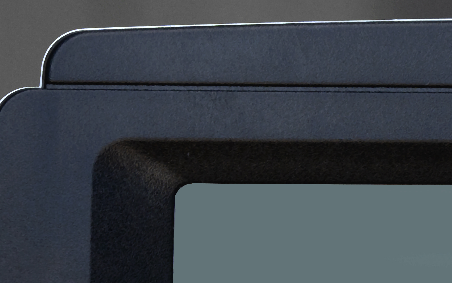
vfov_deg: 1.5
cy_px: 362
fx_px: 11061
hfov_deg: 2.3
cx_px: 766
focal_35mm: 898
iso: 320
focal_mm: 200
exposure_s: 1/250
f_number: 8
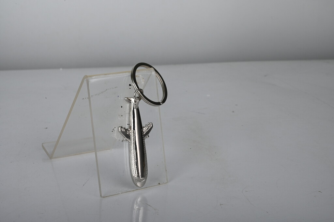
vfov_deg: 20.6
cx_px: 167
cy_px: 111
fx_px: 612
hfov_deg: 30.5
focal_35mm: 66
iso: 400
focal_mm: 66
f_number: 22
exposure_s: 1/160
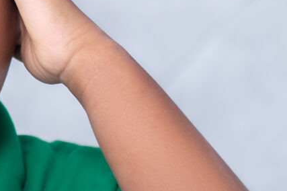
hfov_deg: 9.3
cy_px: 68
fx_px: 1673
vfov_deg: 6.5
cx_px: -266
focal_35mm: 210
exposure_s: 1/160
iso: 400
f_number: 2
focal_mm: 35
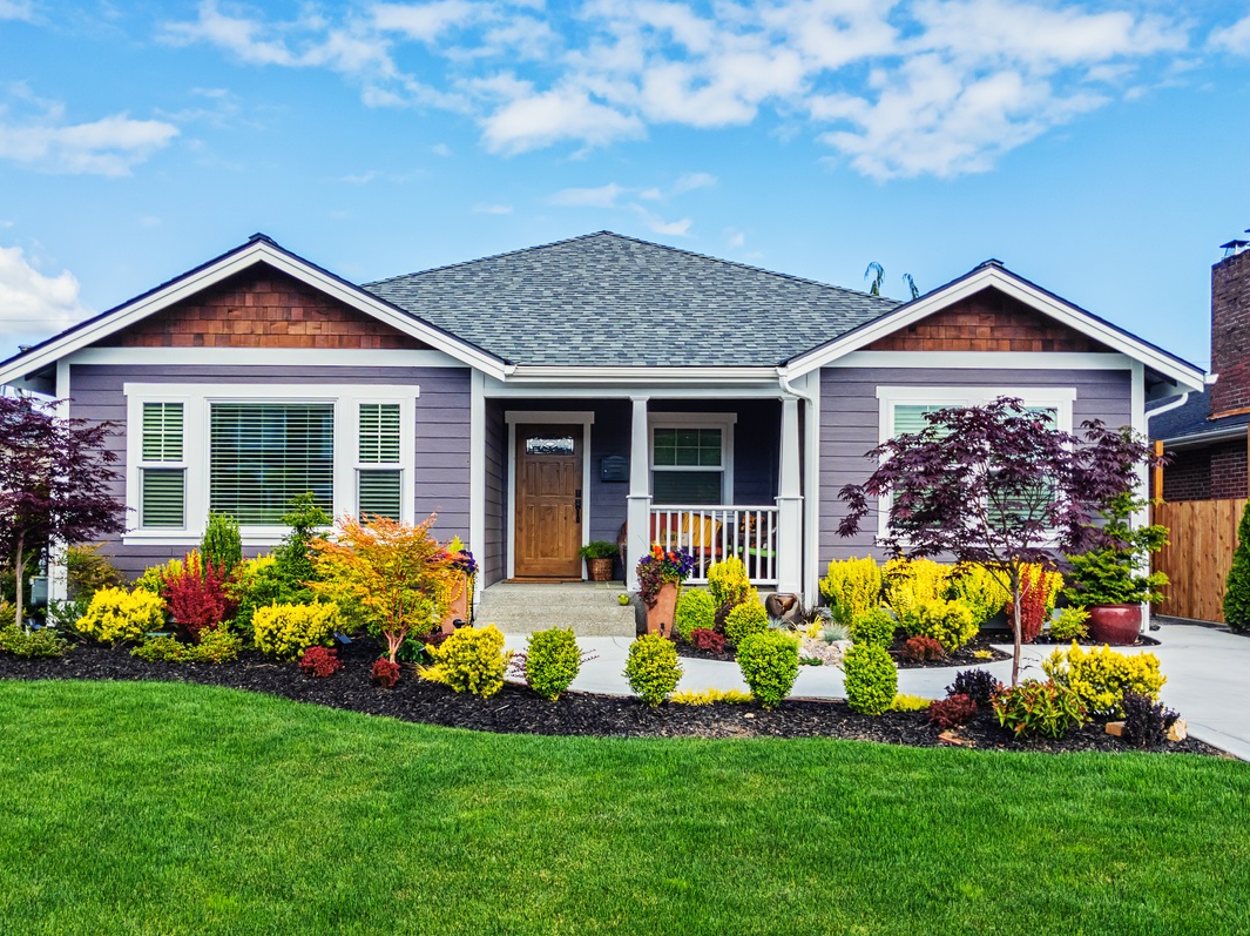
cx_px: 607
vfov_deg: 46.7
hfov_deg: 60.0
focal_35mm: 30
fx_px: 1082
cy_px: 498
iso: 61
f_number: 1.7
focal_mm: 4.38
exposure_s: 1/2900
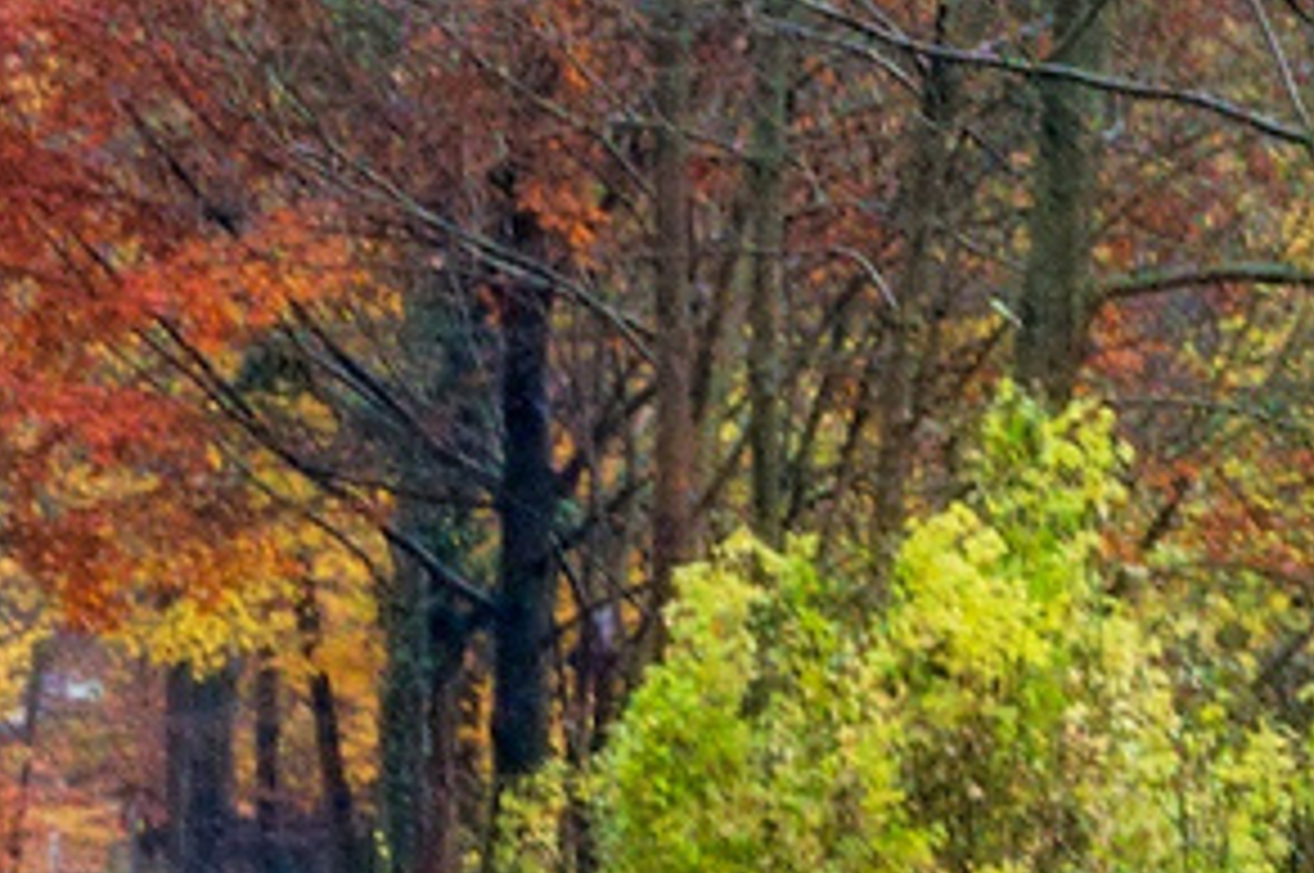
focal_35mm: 417
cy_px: 1233
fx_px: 15203
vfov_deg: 3.3
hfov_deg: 4.9
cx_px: -292
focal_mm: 50
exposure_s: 1/125
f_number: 10
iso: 1600
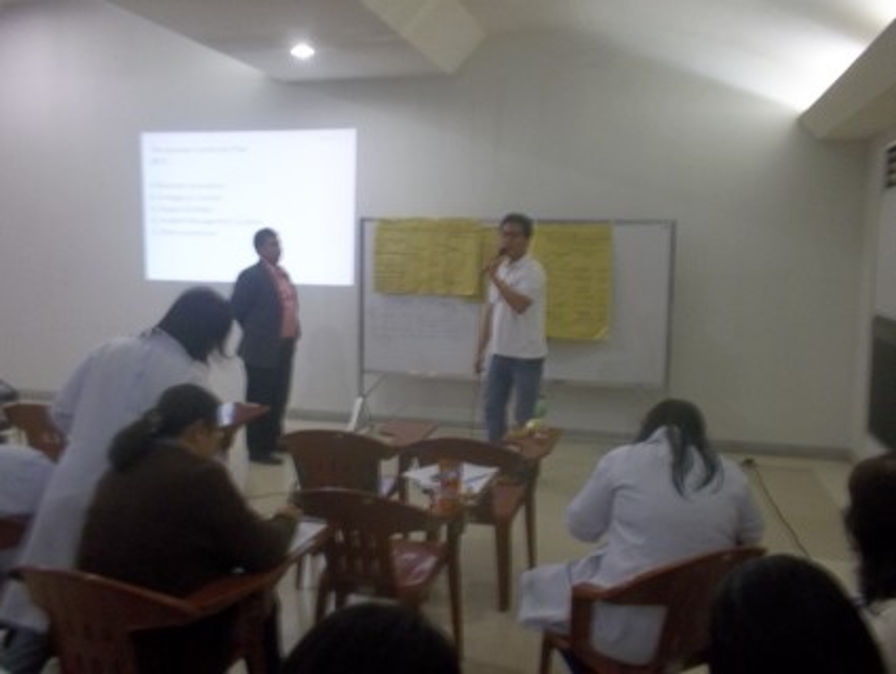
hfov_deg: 61.6
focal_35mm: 29
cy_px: 337
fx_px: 752
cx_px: 448
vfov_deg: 48.3
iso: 163
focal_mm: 4.1
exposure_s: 1/8
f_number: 3.3
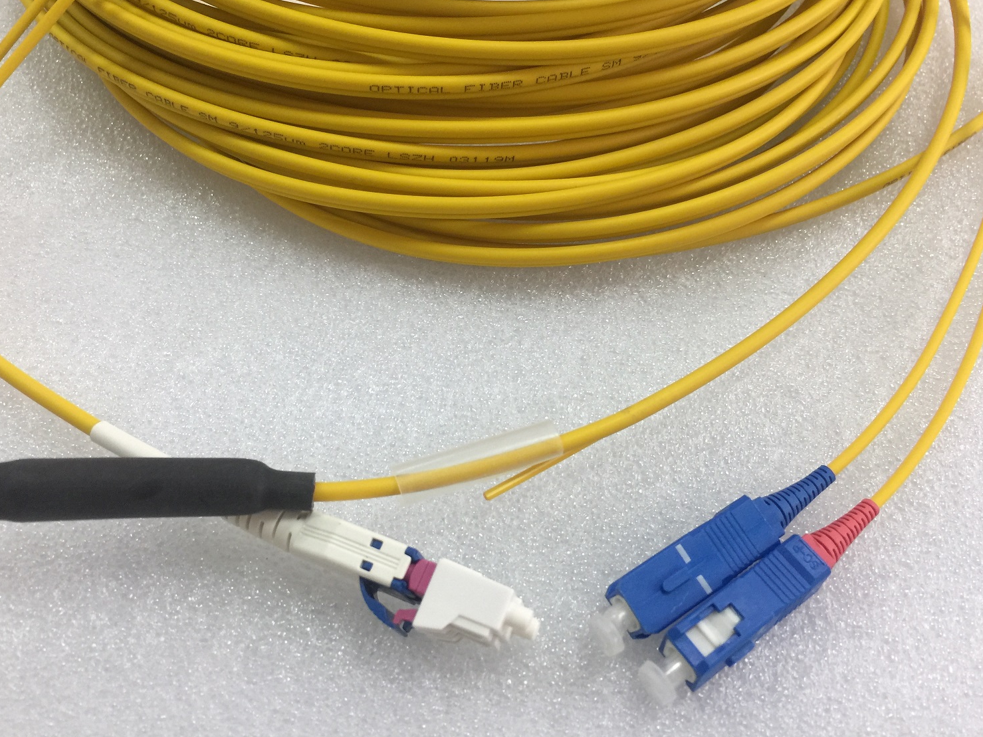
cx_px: 506
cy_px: 334
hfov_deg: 56.8
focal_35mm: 32
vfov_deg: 44.1
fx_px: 909
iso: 64
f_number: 2.2
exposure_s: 1/33
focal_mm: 4.15
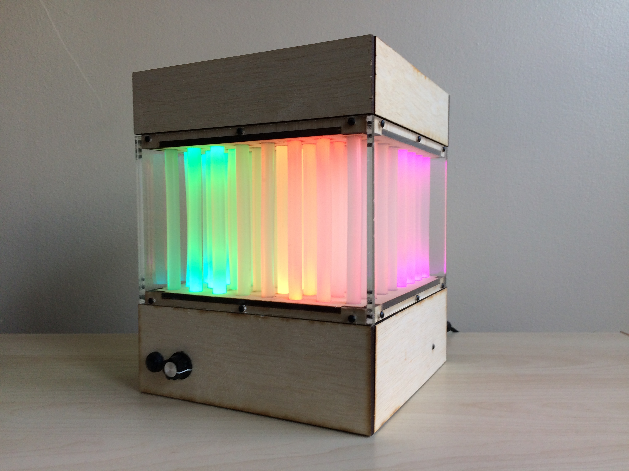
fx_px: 527
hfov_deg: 61.7
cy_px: 236
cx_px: 314
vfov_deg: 48.2
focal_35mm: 29
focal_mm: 4.15
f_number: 2.2
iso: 64
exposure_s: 1/30
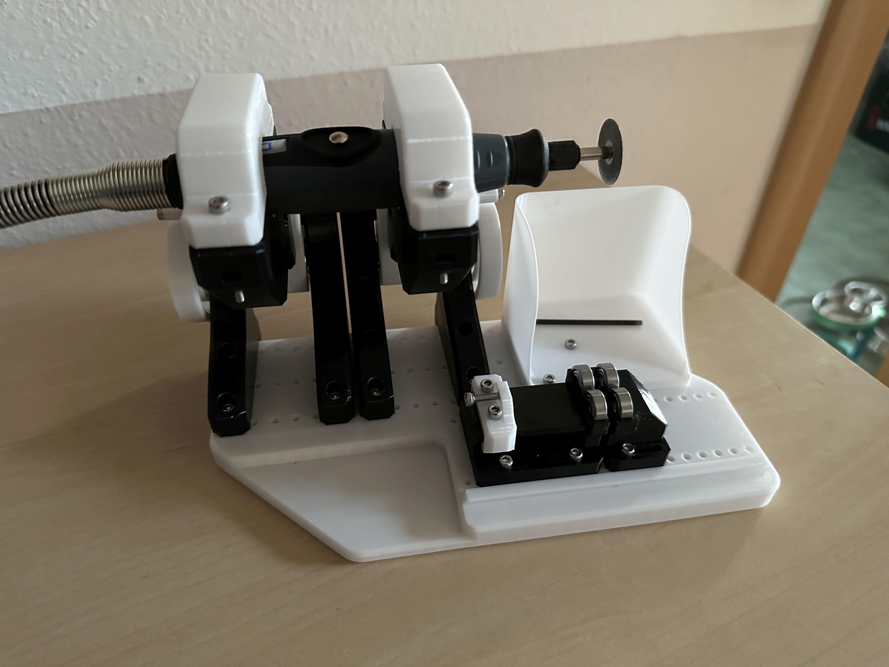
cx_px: 444
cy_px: 334
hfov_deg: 71.6
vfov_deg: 56.8
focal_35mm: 24
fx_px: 616
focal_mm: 6.86
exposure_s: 1/40
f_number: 1.78
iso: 1000
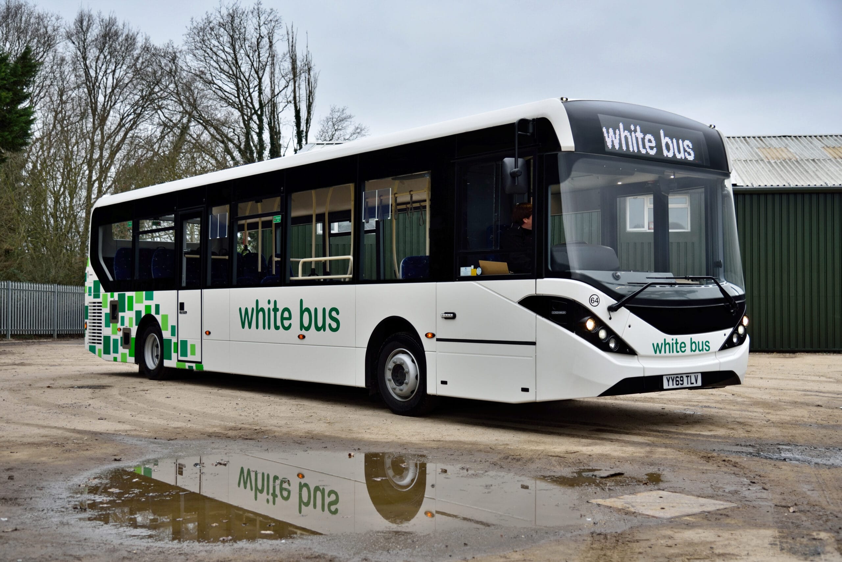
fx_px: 936
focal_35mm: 40
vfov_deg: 33.4
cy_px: 281
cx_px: 421
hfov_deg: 48.4
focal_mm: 40
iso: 500
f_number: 4
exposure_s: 1/60
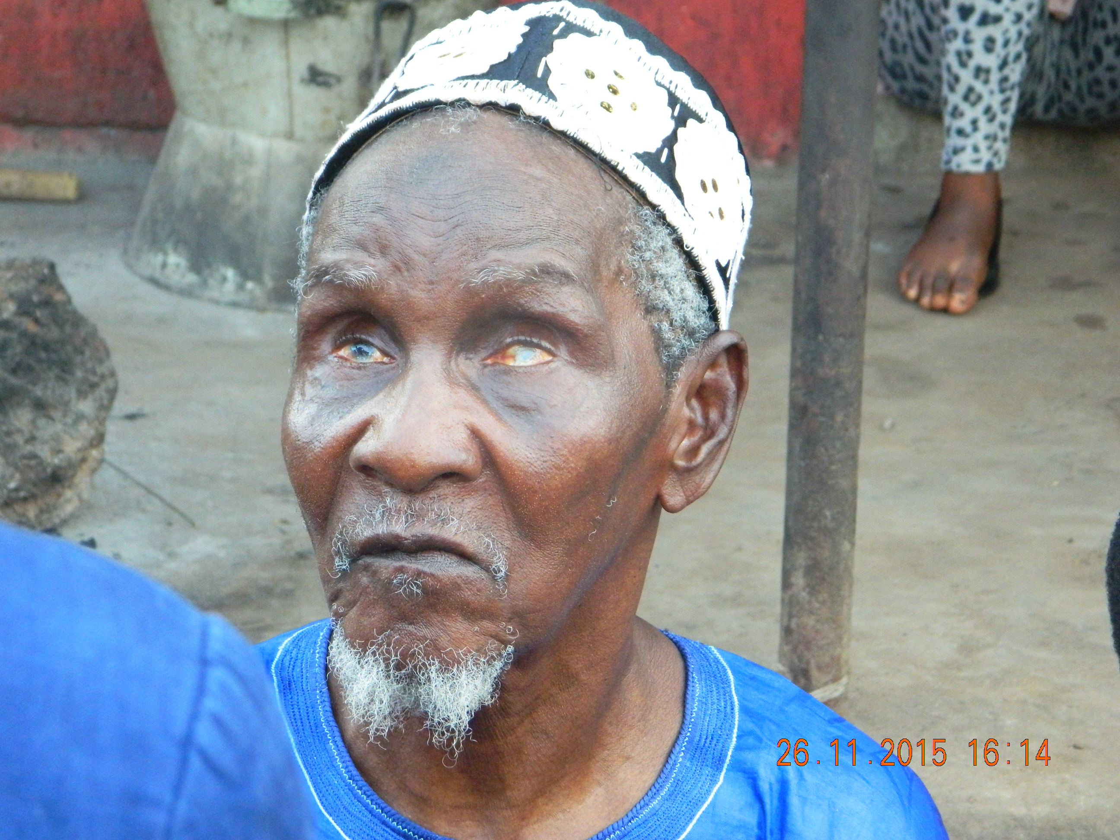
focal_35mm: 103
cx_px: 560
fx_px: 3333
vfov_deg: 14.4
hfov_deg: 19.1
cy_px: 420
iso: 400
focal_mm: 18.6
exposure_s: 1/160
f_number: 4.5
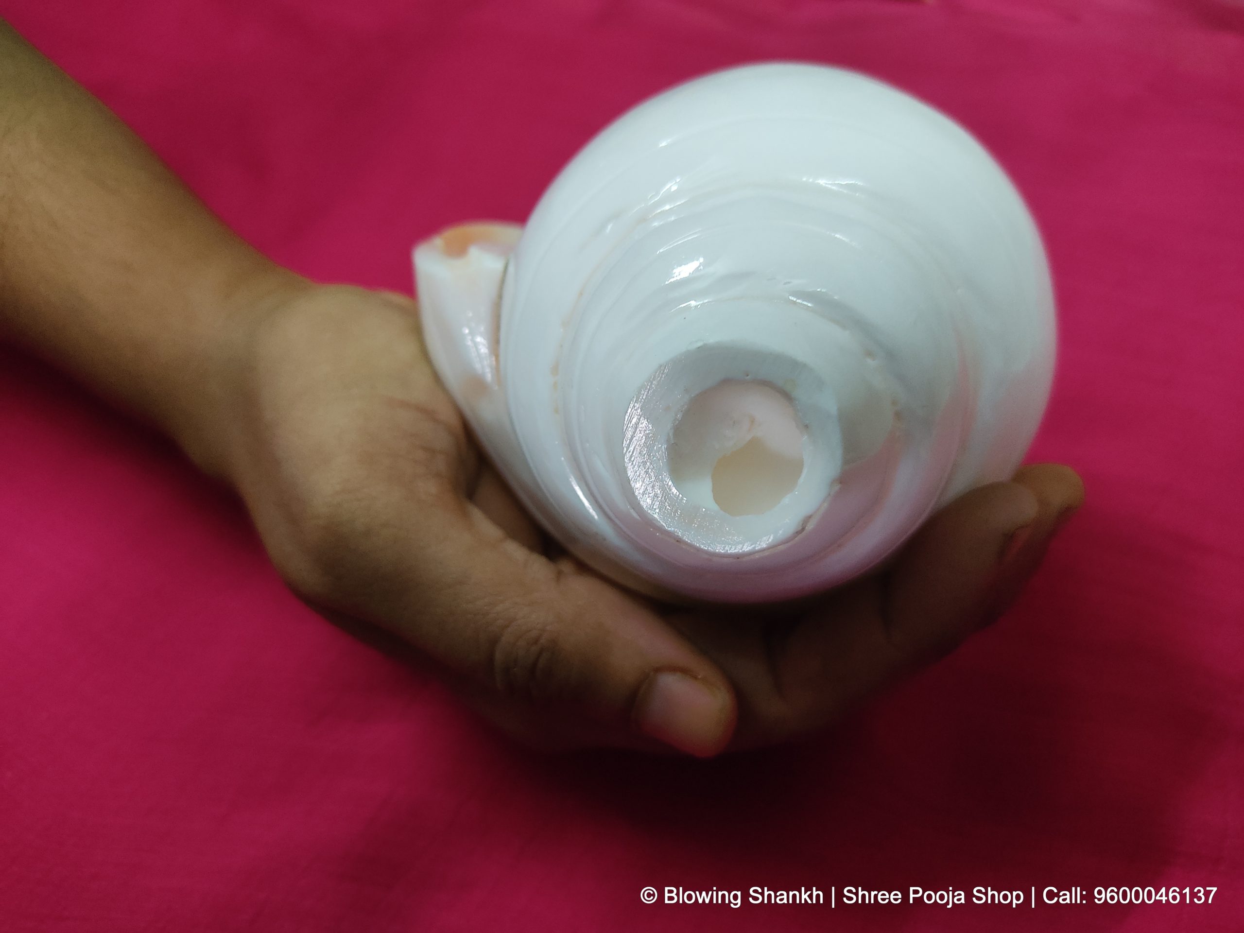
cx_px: 622
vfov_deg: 53.1
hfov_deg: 67.3
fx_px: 934
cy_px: 466
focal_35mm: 26
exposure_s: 1/25
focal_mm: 4.74
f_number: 1.79
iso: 1332
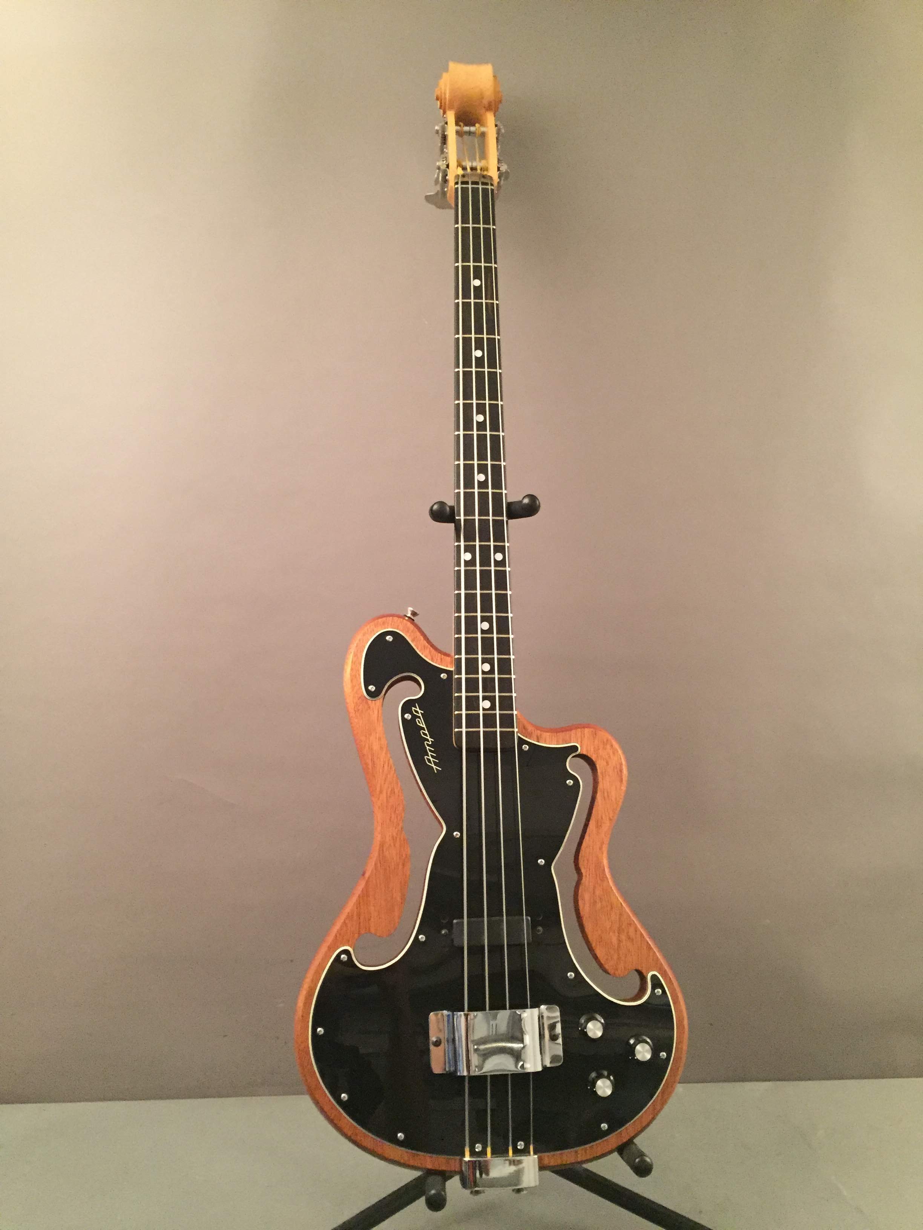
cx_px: 462
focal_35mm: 29
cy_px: 615
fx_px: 1031
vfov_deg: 61.7
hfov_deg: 48.2
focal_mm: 4.15
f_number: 2.2
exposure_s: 1/15
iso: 320
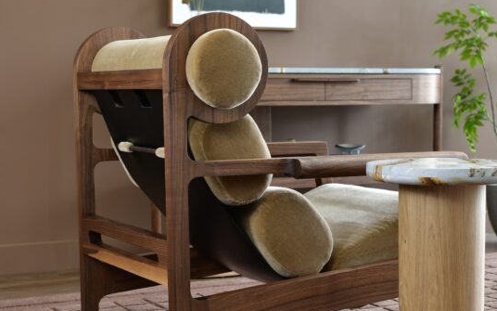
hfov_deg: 27.1
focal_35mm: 76
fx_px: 1029
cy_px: 204
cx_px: 280
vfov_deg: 17.1
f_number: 4.5
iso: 160
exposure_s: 1/20
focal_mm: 35
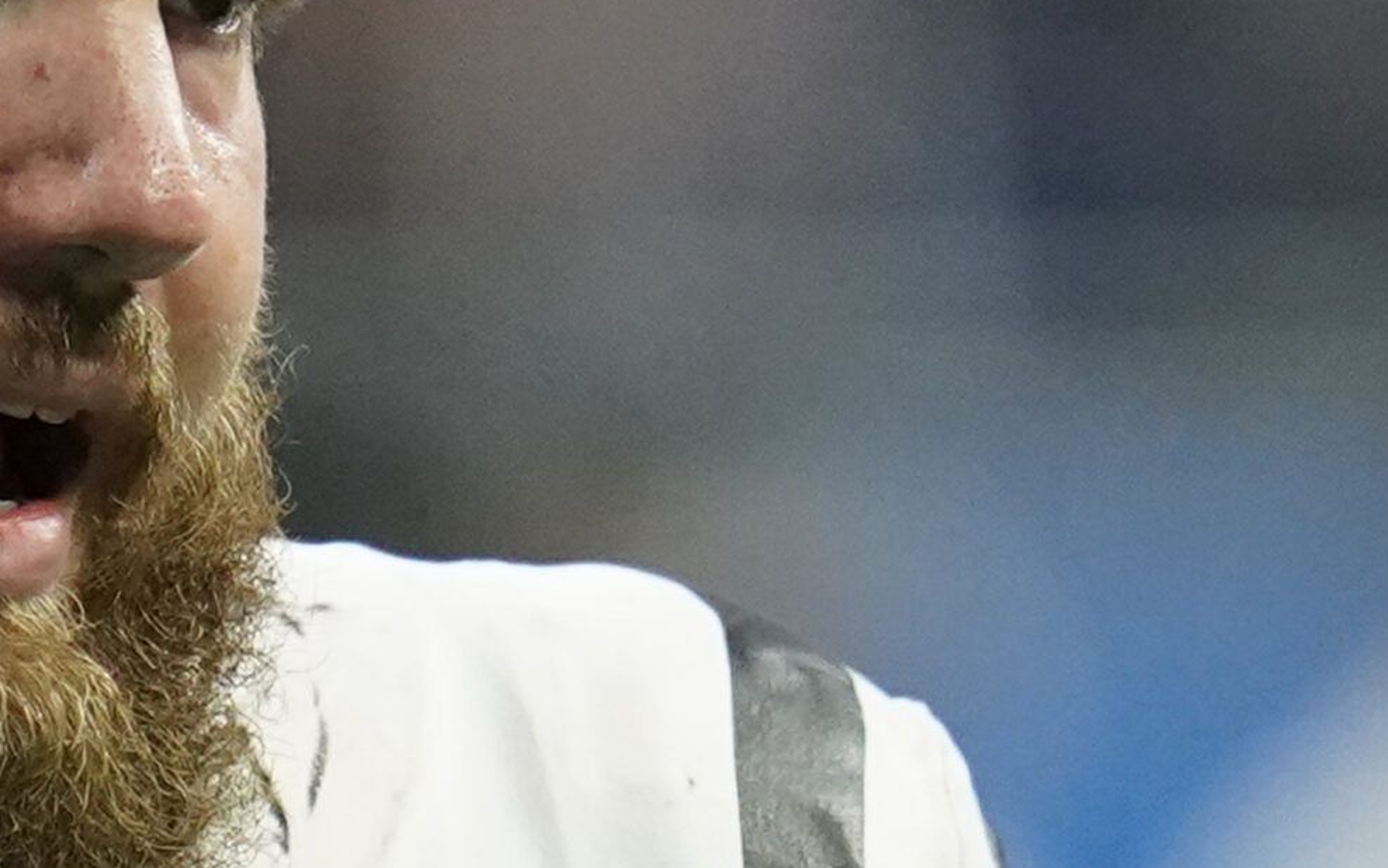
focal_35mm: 1056
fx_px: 39955
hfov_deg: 2.0
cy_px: 147
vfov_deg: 1.2
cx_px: -202
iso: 5000
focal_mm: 400
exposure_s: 1/3200
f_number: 2.8
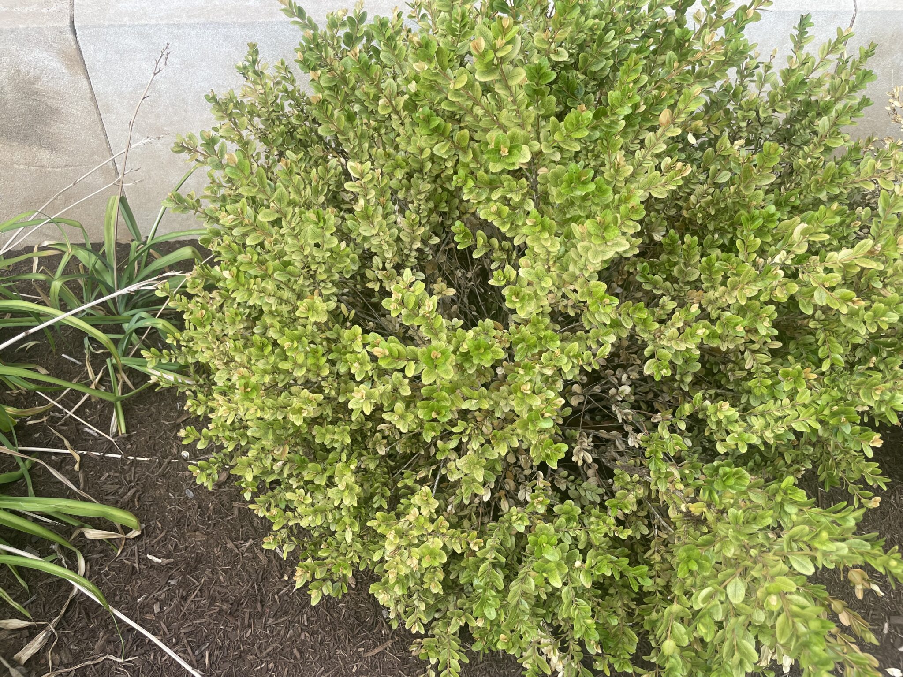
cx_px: 452
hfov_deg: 67.3
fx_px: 678
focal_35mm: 26
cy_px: 338
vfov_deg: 53.1
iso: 32
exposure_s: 1/267
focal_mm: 4.2
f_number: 1.6
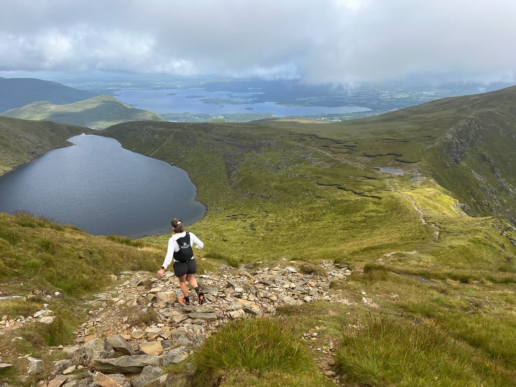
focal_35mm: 26
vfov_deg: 53.1
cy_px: 194
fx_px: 388
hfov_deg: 67.3
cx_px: 258
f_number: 1.6
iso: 50
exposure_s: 1/1600
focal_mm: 5.1
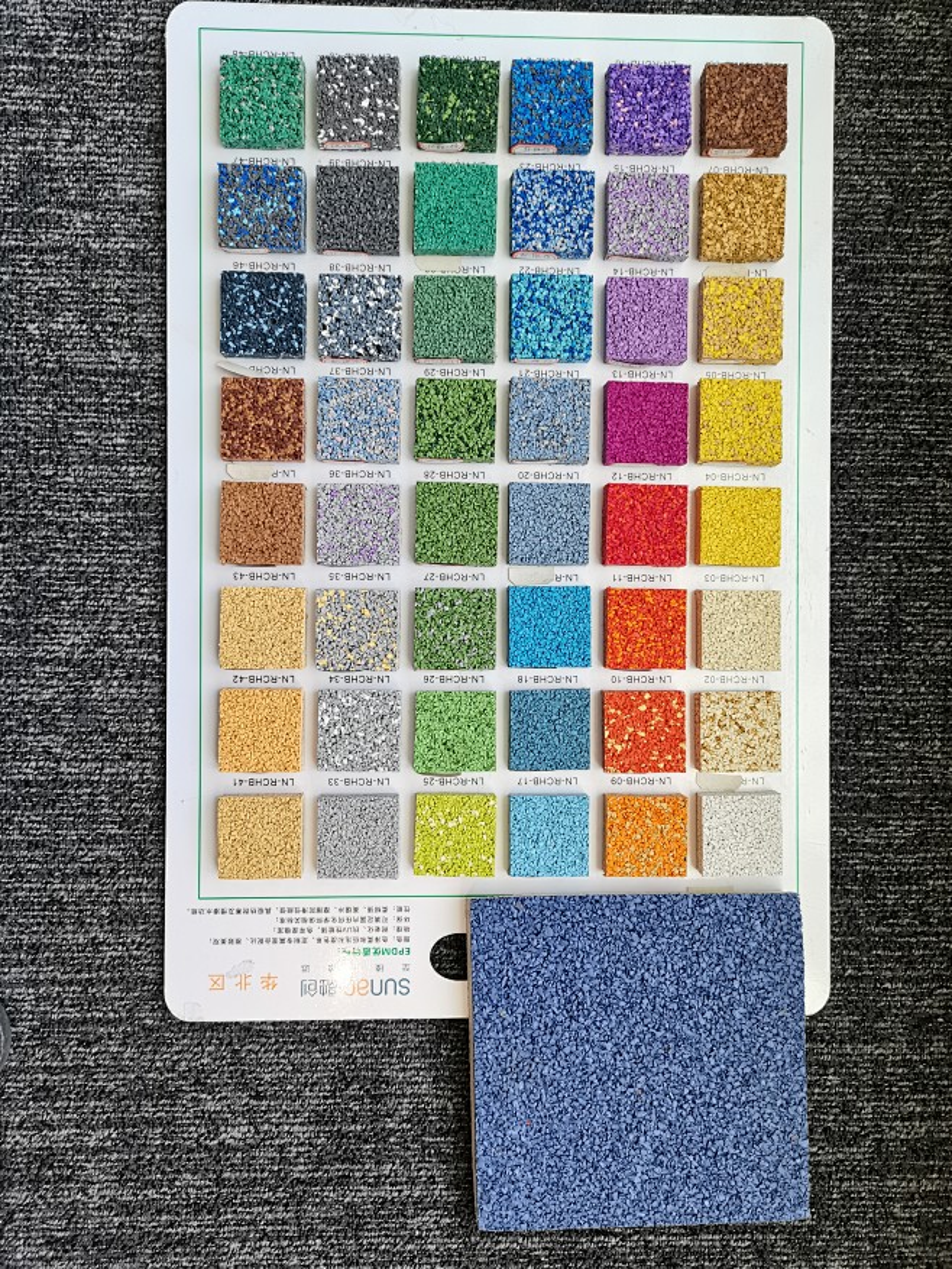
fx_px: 953
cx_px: 476
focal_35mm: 26
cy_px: 634
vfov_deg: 67.3
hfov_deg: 53.1
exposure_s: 1/100
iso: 80
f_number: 1.8
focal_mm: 5.58
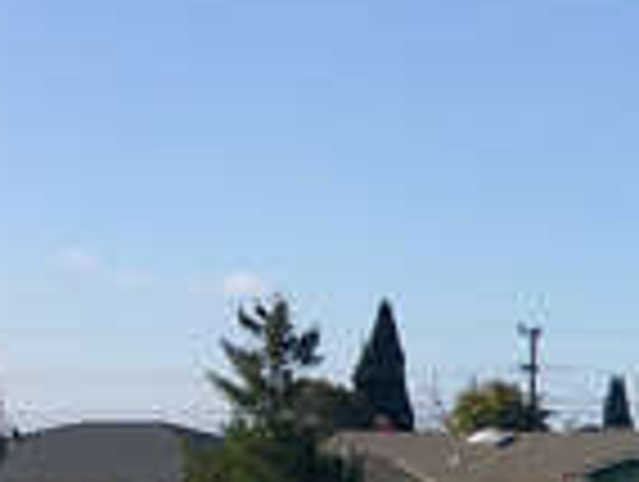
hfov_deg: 12.3
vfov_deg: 10.8
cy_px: 518
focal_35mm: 136
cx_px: 1402
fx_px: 2515
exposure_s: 1/1603
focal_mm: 4.15
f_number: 2.2
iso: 25
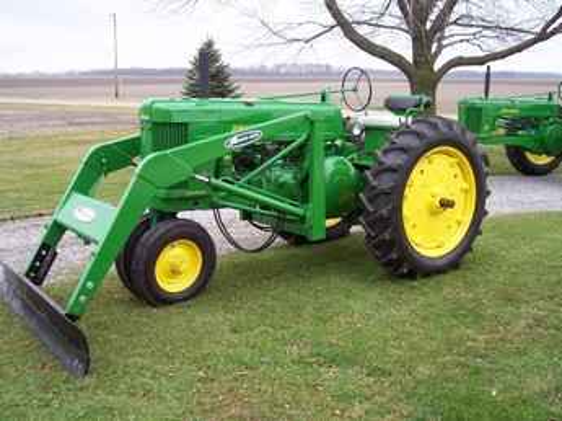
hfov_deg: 49.0
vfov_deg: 37.7
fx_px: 616
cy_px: 210
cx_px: 281
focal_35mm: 38
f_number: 2.8
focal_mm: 8
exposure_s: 1/180
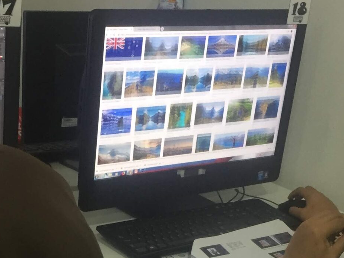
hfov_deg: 24.3
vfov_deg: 17.6
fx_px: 795
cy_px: 304
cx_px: 116
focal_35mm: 80
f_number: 2.2
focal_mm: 4.15
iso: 160
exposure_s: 1/33
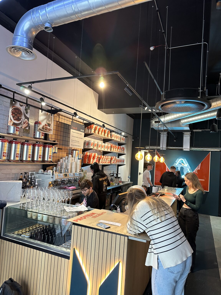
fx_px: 204
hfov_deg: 56.8
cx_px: 110
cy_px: 148
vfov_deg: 71.6
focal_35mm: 24
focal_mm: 6.86
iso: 250
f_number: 1.78
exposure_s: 1/50
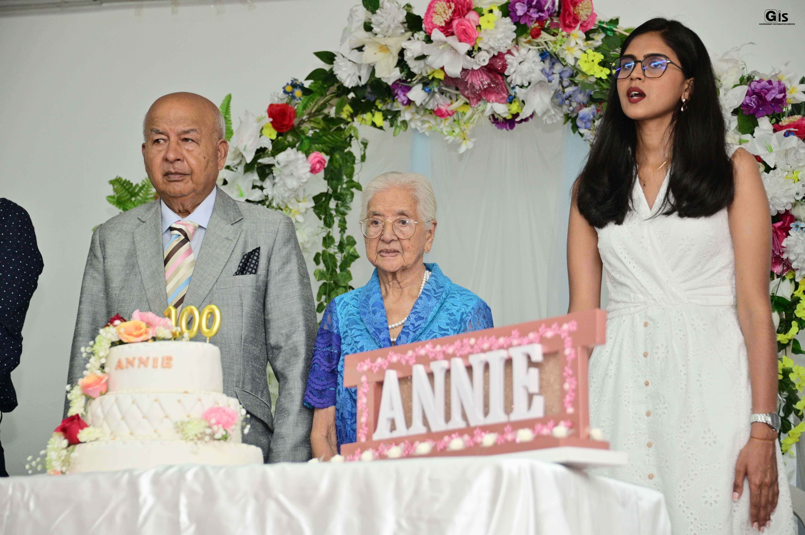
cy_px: 268
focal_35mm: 105
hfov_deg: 19.5
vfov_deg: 13.0
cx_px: 402
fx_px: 2346
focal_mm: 105
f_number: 5.6
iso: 1250
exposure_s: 1/200
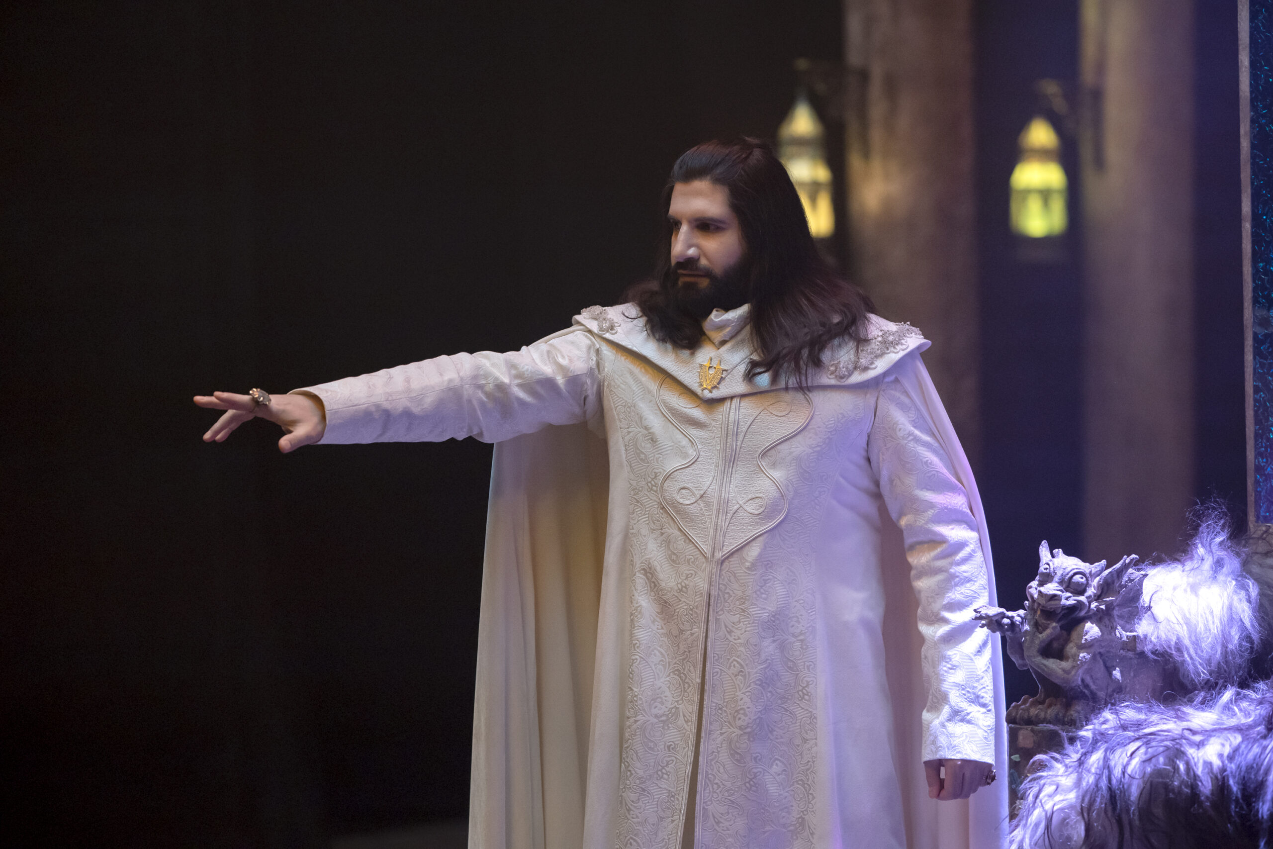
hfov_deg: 15.2
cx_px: 636
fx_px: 4774
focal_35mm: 135
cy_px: 424
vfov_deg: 10.2
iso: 3200
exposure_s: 1/250
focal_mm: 135
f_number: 2.2
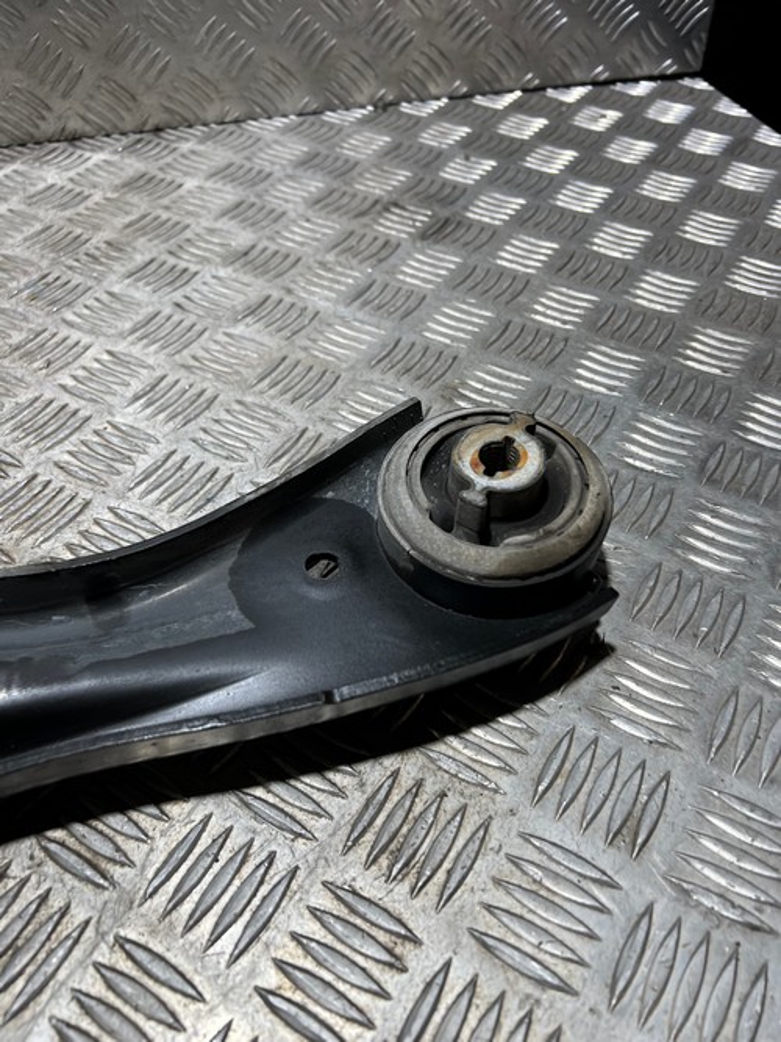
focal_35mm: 26
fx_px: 782
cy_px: 521
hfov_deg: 53.0
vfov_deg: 67.3
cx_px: 390
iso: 50
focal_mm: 5.7
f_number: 1.5
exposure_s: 1/100
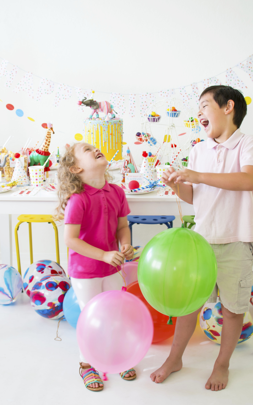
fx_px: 602
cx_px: 128
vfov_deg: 37.2
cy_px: 202
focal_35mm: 55
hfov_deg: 23.8
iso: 200
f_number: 3.2
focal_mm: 35
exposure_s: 1/40
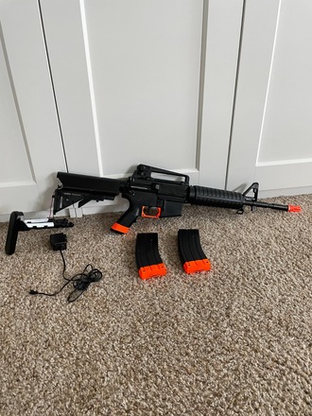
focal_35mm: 26
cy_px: 208
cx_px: 156
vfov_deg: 67.3
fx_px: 312
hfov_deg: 53.1
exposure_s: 1/87
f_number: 1.6
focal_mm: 4.2
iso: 125
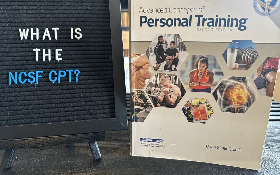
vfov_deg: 47.6
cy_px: 82
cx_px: 140
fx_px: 198
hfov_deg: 70.4
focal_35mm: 26
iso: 200
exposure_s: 1/60
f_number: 1.78
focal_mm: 6.86
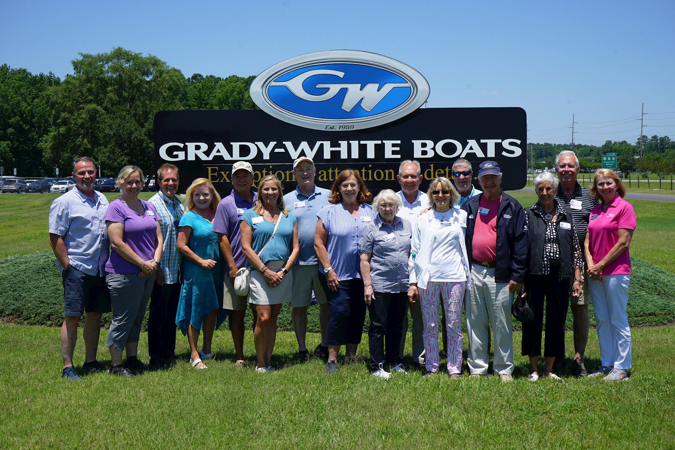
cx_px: 338
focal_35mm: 50
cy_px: 225
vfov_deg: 27.0
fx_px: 937
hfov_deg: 39.6
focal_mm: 50
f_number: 11
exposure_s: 1/160
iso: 100
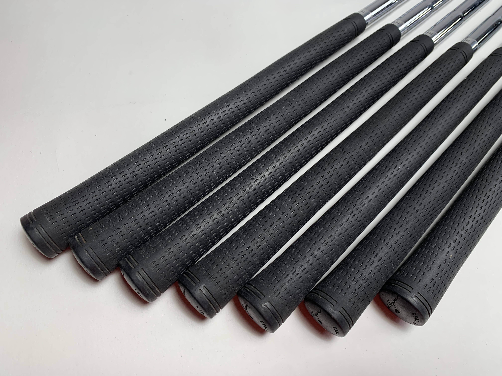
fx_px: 377
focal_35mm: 26
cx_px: 251
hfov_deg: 67.3
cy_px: 188
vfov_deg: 53.1
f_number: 1.8
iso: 32
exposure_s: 1/120
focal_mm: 4.25
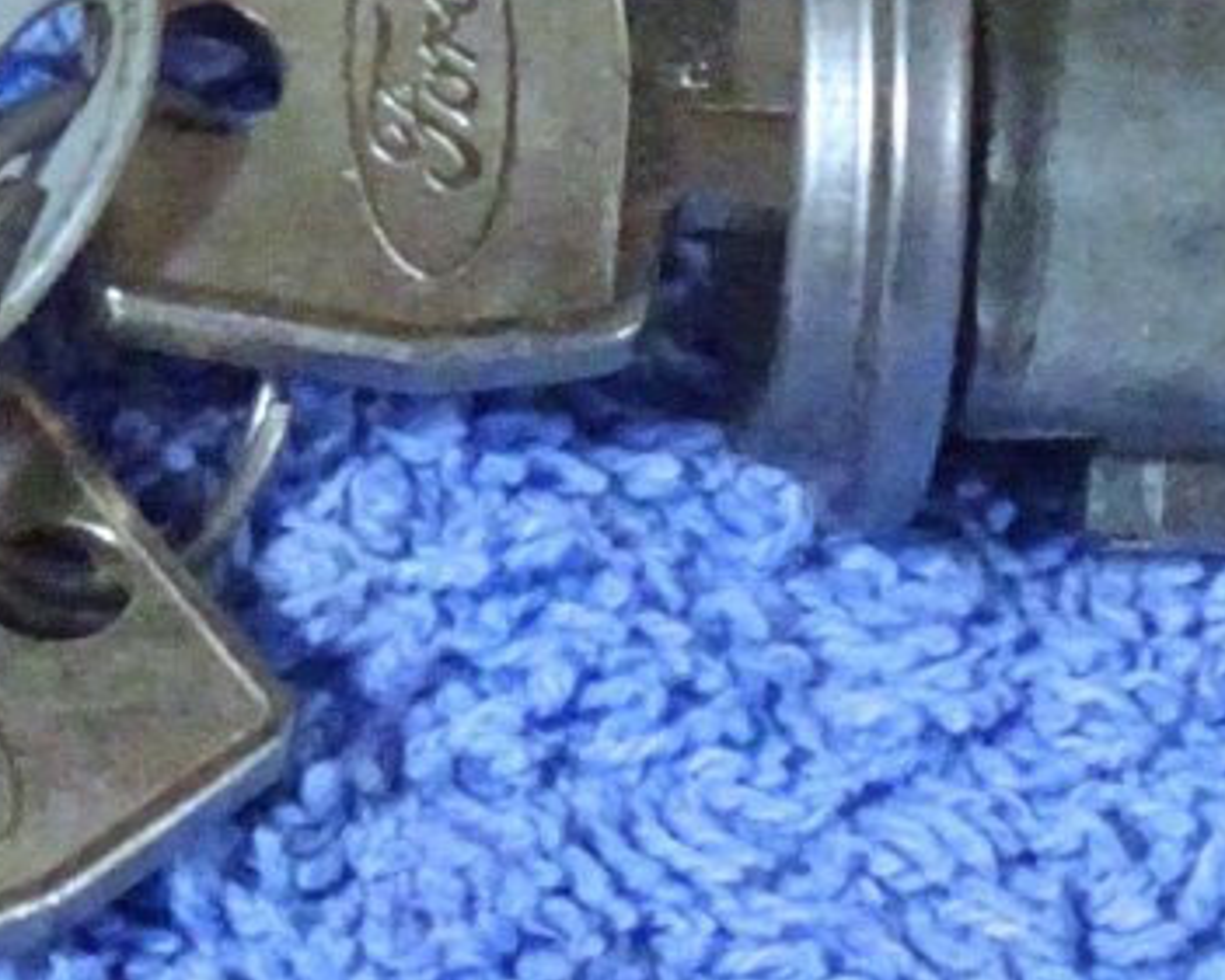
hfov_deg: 6.8
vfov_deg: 5.4
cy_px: -663
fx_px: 10227
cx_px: -192
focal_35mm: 282
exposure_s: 1/30
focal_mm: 11.32
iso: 1600
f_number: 4.5
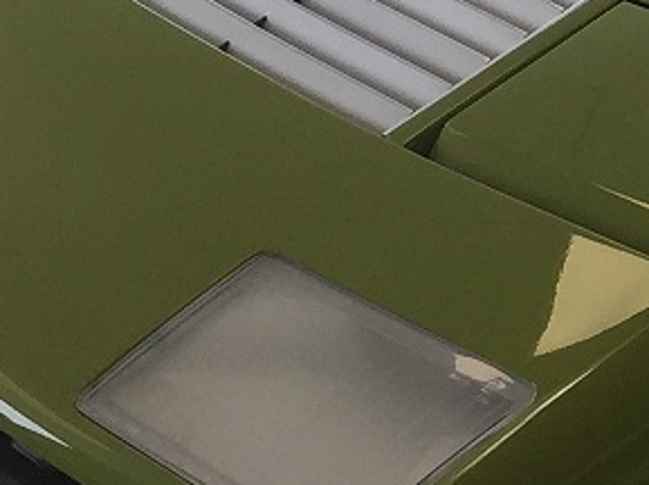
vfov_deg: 9.0
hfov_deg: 11.1
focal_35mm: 164
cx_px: 1213
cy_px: -52
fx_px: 3071
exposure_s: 1/235
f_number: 2.2
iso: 32
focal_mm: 4.15
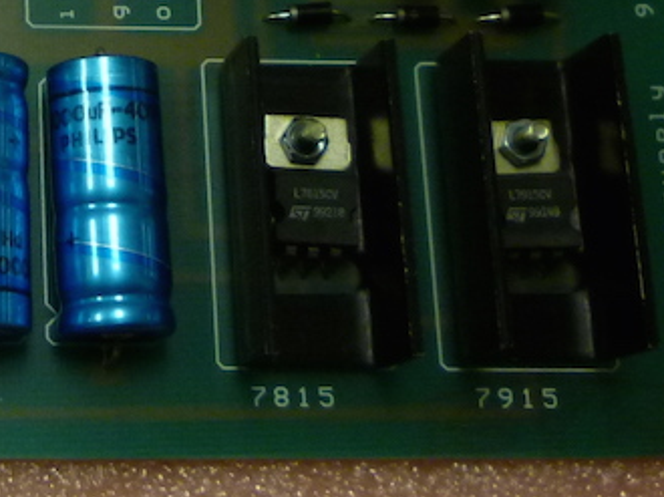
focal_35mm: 90
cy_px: 30
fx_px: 1725
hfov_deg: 20.1
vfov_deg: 16.1
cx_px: -175
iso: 250
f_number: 3.3
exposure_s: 1/30
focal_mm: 5.2
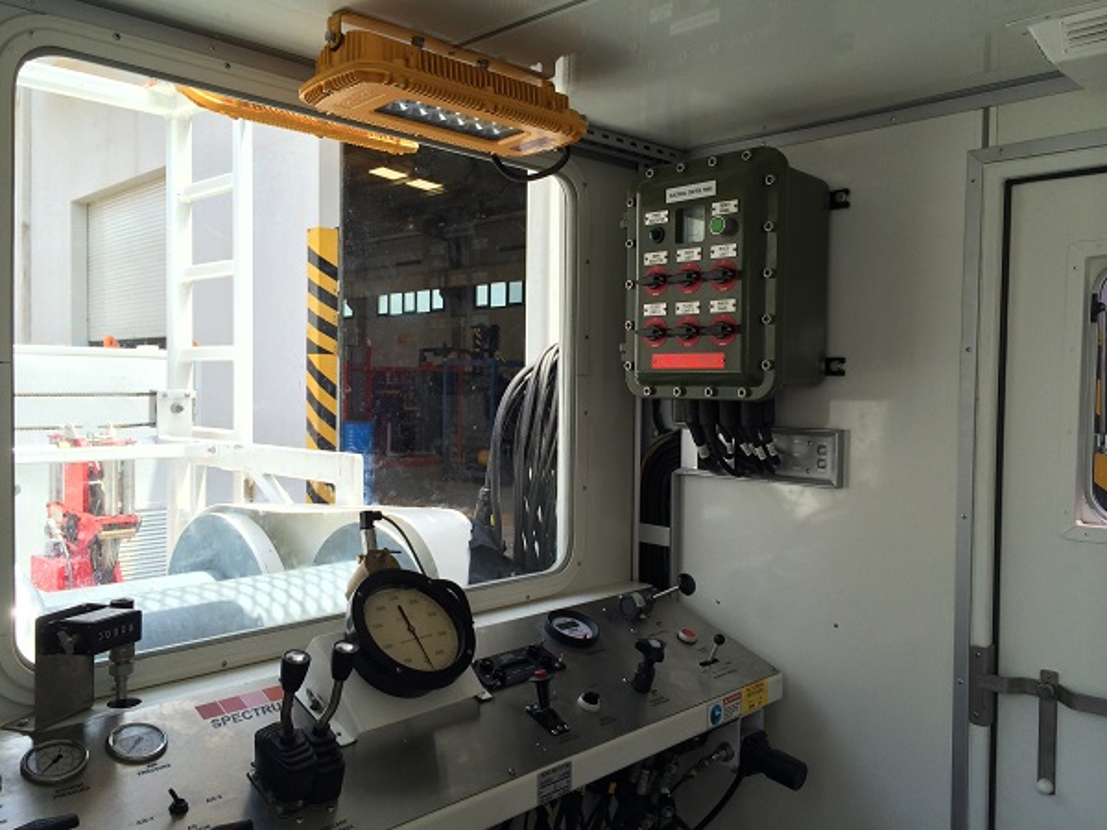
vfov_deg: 46.8
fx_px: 959
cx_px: 554
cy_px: 415
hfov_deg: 60.0
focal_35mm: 30
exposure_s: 1/391
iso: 32
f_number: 2.2
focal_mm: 4.12
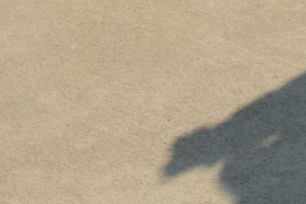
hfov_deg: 11.6
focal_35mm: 177
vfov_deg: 6.9
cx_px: 222
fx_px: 1504
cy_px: -432
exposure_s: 1/160
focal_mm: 26
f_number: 13
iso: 200
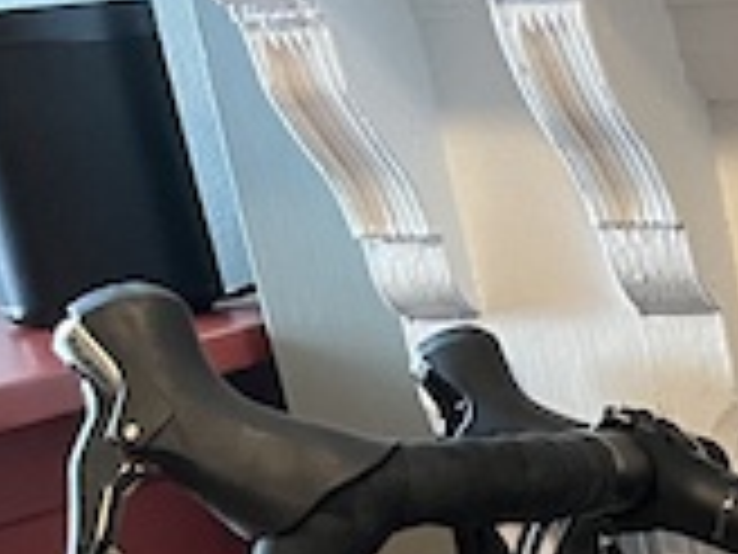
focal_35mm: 127
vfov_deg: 10.1
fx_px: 2708
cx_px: 1494
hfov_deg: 13.3
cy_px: 1338
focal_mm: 5.1
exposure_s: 1/40
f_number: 1.6
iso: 500
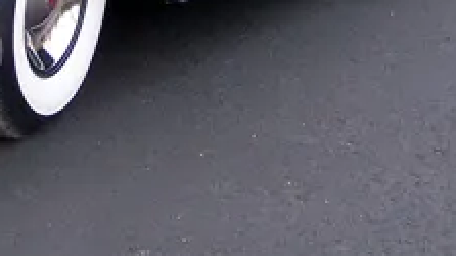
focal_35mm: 119
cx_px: 45
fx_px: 1438
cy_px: -172
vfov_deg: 9.7
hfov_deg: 17.7
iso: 80
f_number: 2.8
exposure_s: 1/125
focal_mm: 6.3
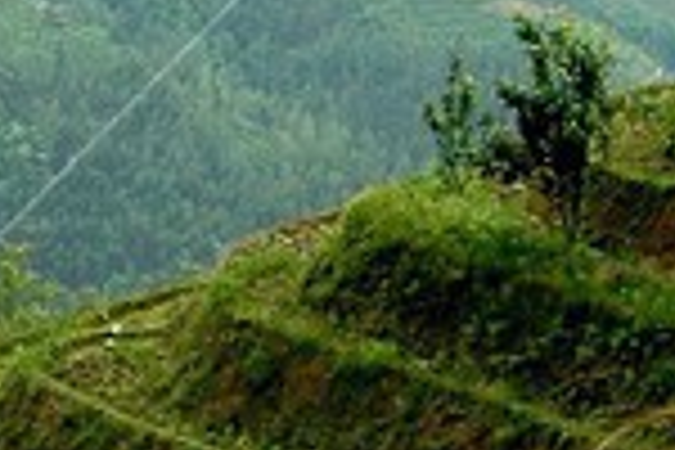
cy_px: 616
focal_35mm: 287
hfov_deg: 7.1
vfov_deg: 4.8
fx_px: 5381
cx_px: -376
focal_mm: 28
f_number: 7.1
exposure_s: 1/200
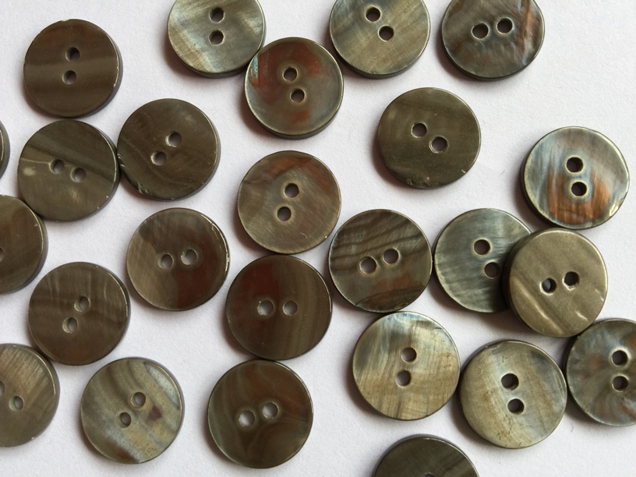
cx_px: 318
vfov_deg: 48.2
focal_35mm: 29
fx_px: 533
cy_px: 238
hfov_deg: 61.7
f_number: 2.2
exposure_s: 1/40
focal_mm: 4.15
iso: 32
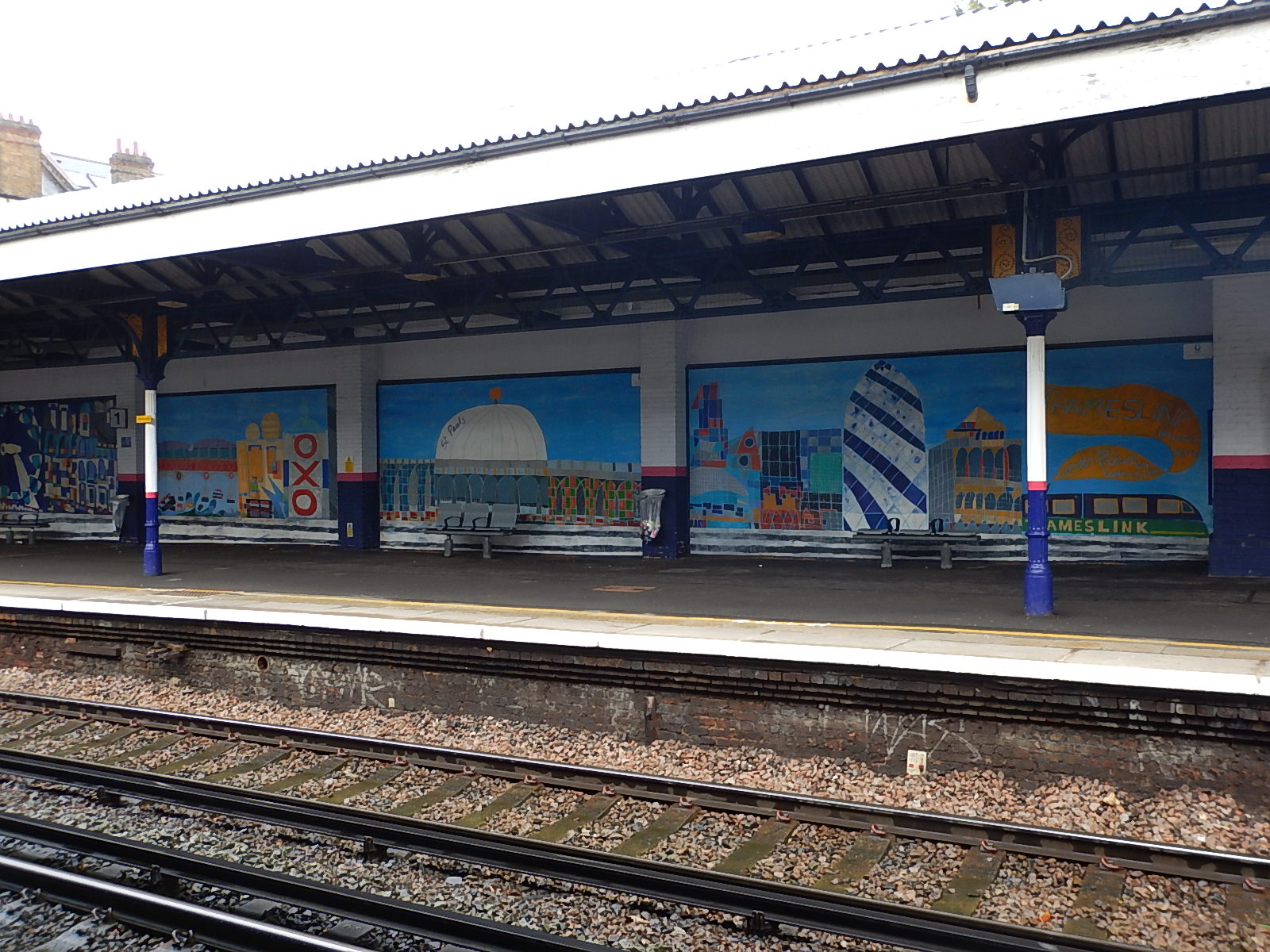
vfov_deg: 45.4
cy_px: 476
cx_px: 635
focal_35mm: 31
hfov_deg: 58.4
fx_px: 1137
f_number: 4.2
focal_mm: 5.6
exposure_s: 1/30
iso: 125
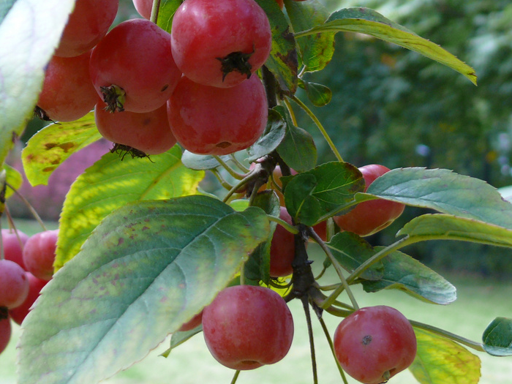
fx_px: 1065
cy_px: 69
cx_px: 192
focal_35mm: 72
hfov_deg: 26.9
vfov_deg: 20.2
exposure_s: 1/60
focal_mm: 7.4
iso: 100
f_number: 2.8
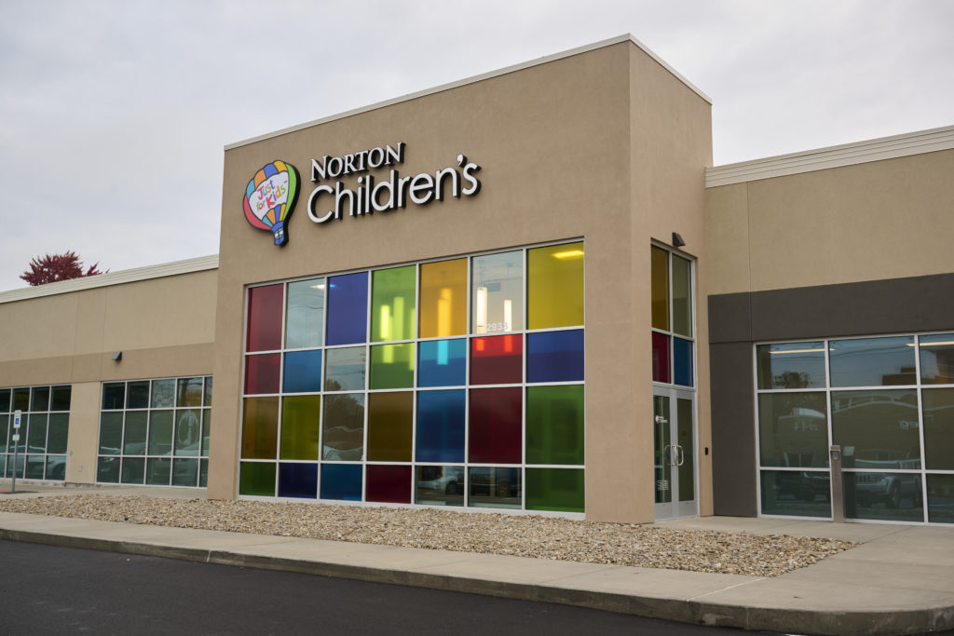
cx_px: 477
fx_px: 928
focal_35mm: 35
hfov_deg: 54.4
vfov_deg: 37.9
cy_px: 318
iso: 400
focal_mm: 35
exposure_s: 1/100
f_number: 8
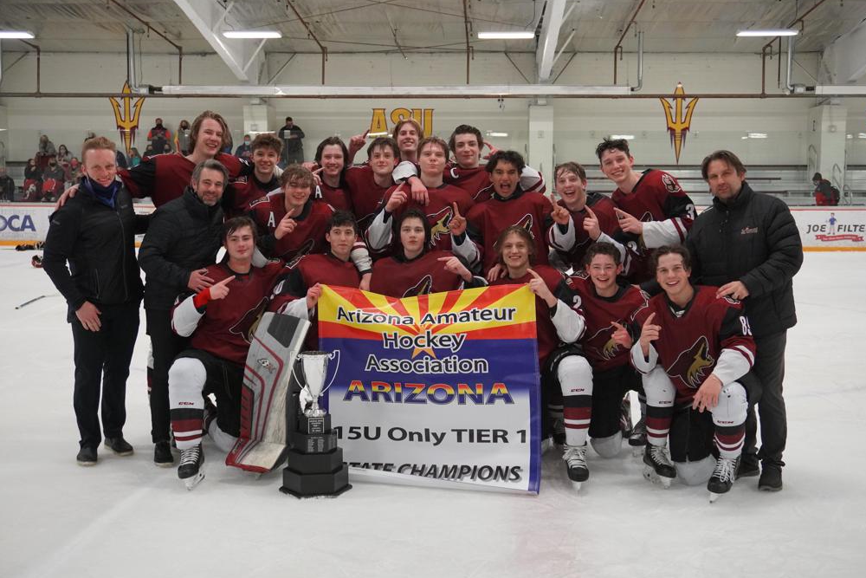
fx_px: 1034
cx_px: 443
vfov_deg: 31.2
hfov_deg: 45.4
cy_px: 287
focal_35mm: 43
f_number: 4.5
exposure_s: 1/160
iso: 2500
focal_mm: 28
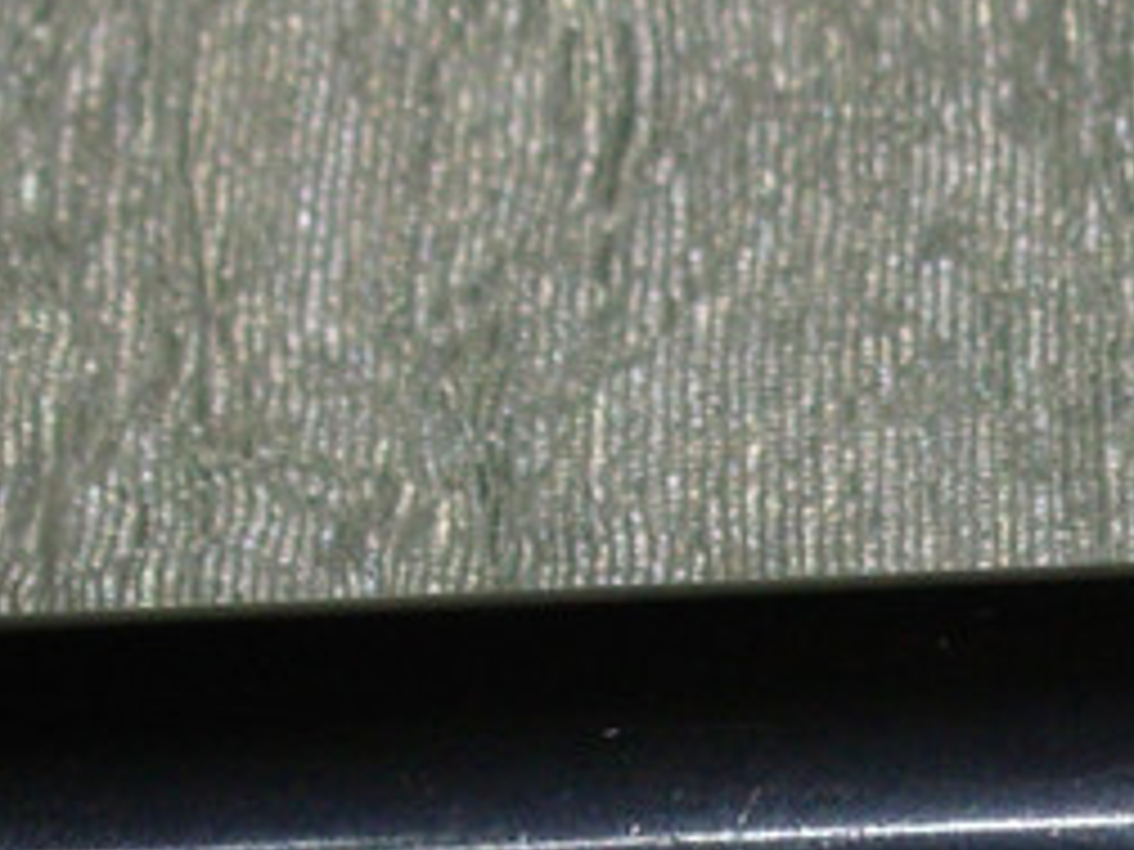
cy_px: 1052
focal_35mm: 322
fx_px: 10549
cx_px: 1141
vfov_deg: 4.6
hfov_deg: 6.1
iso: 50
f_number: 3.6
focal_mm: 12.5
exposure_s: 1/49.4
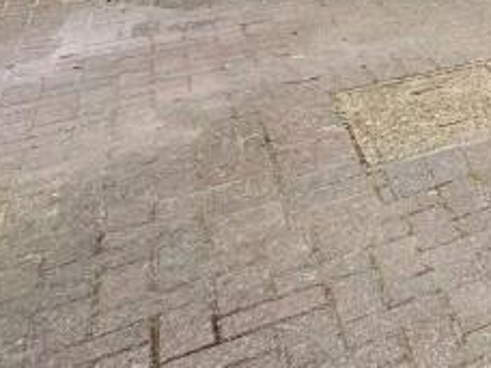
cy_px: -321
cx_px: 952
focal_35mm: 63
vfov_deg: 17.9
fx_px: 894
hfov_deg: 19.5
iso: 40
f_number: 2.2
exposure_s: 1/796
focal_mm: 2.22
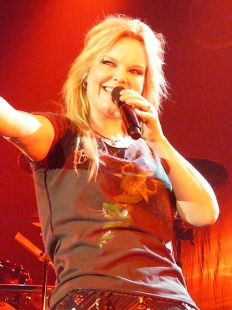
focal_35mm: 205
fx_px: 1833
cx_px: 116
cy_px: 155
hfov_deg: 7.2
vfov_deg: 9.7
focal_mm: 34.2
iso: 3200
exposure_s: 1/200
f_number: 5
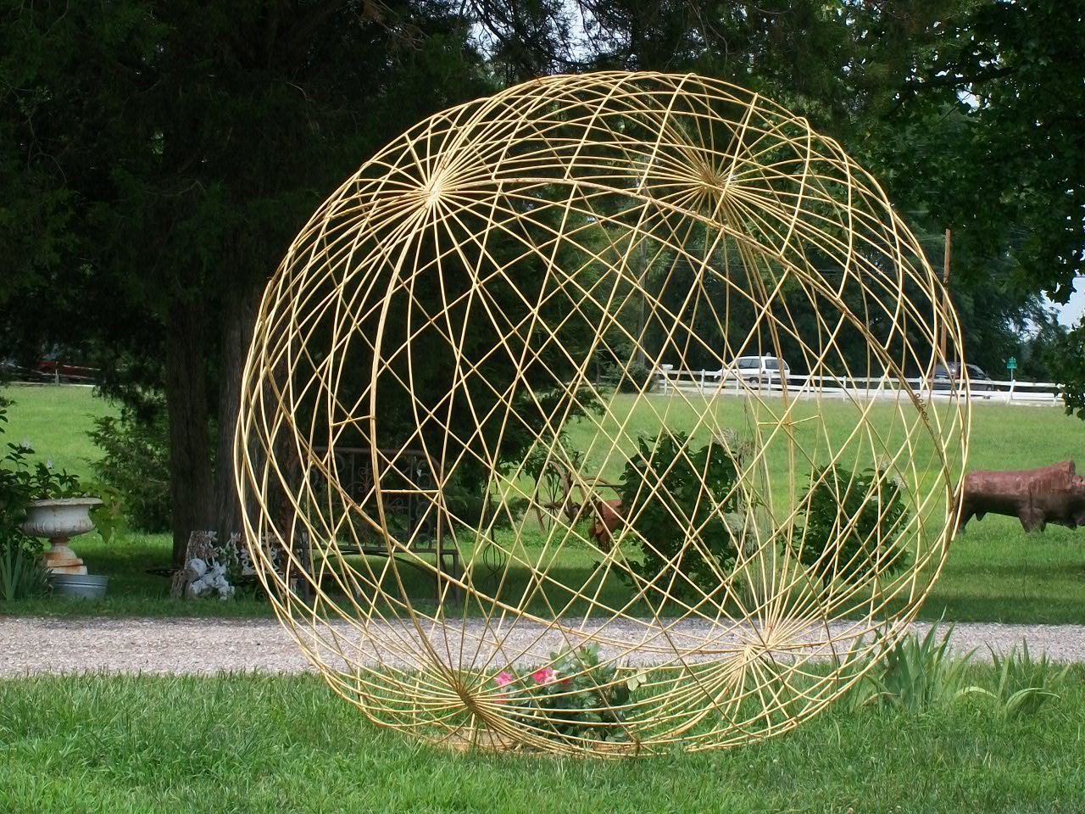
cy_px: 407
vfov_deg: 13.7
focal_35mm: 108
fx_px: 3385
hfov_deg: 18.2
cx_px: 542
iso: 80
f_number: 4.8
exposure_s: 1/400
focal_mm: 18
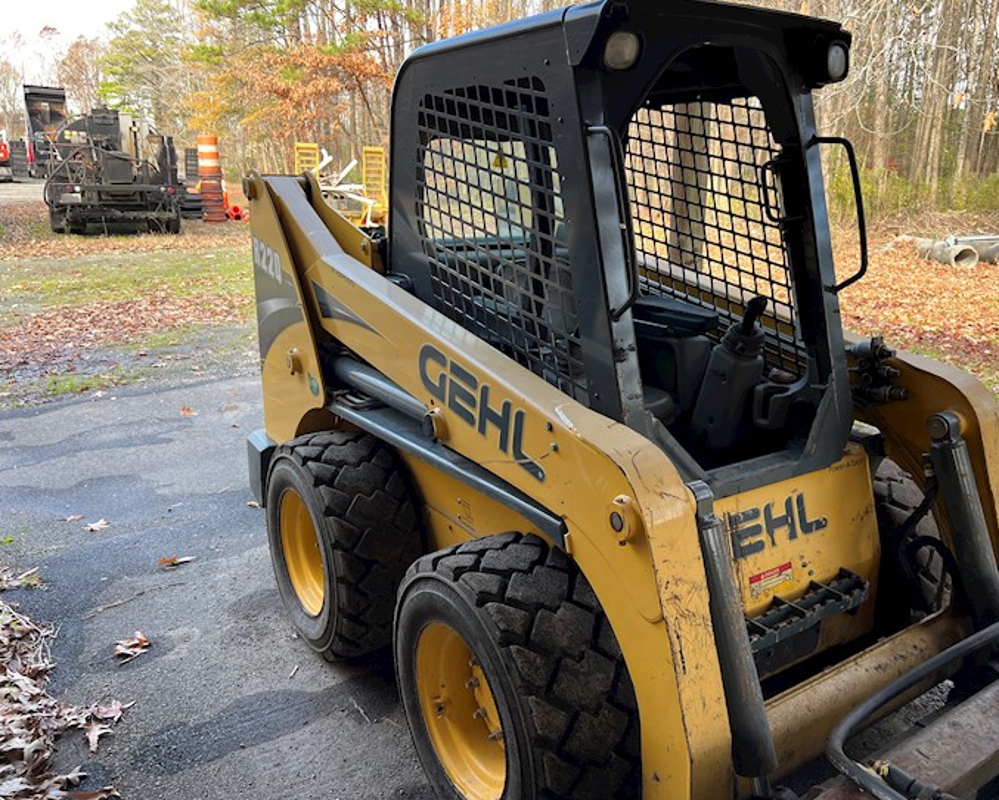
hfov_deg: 62.1
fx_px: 828
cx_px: 548
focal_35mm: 28
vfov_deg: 51.5
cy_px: 388
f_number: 1.5
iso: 40
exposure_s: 1/121
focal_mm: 5.7
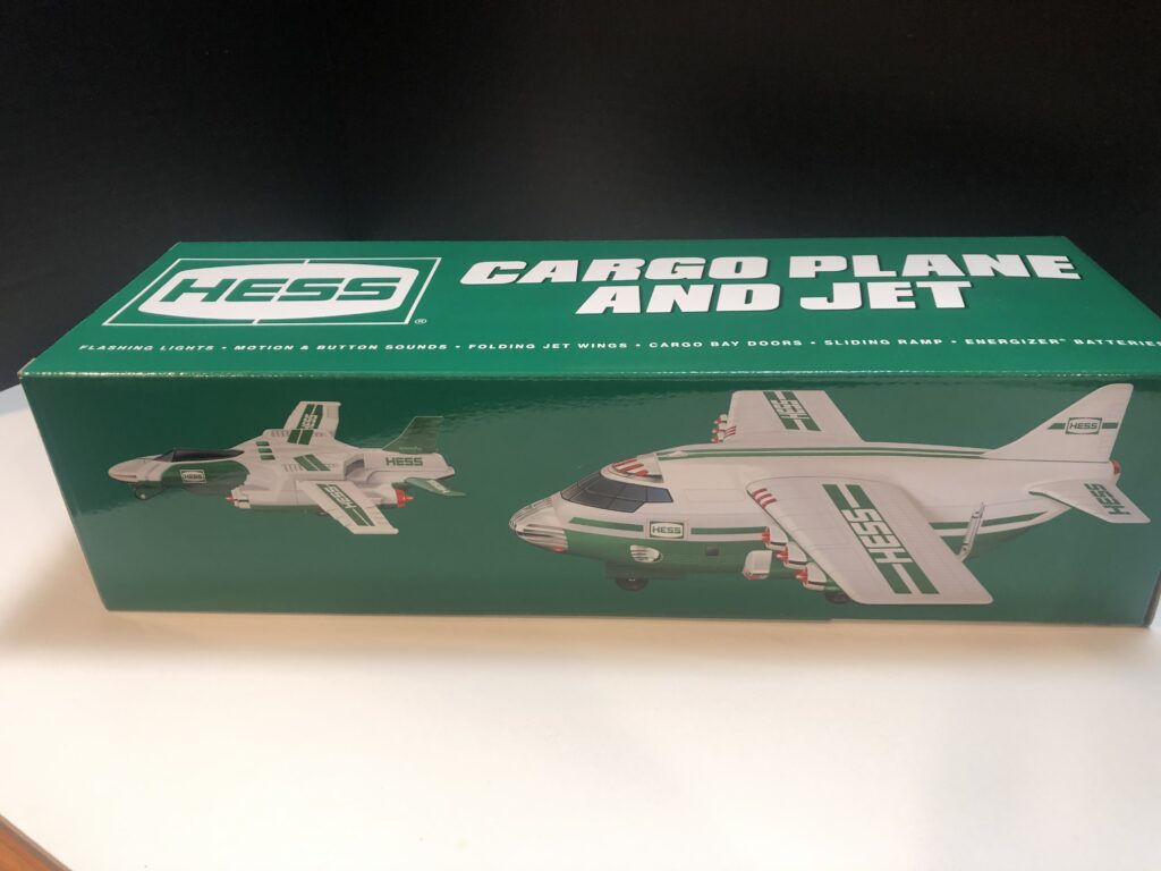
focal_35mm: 28
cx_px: 580
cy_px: 436
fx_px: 939
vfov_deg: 49.7
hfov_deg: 63.4
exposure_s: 1/20
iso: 40
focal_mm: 4
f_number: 1.8
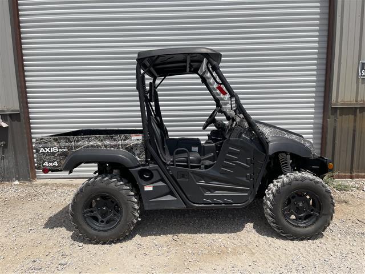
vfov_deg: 53.1
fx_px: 274
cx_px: 182
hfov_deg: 67.3
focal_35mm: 26
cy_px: 137
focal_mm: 5.1
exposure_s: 1/6579
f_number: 1.6
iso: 32
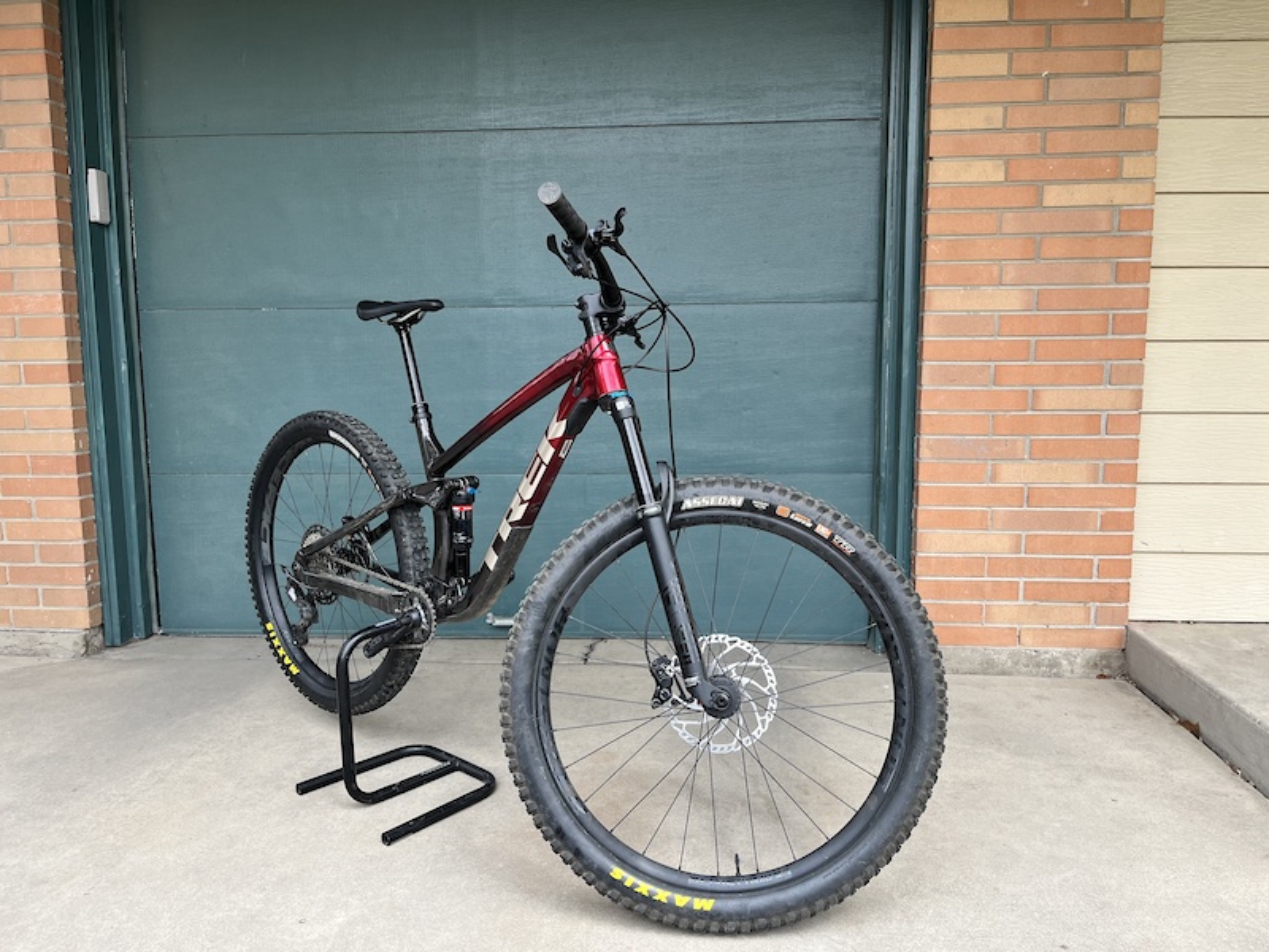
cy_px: 476
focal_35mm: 26
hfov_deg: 67.3
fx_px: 953
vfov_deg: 53.1
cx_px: 634
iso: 50
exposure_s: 1/304
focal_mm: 5.1
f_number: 1.6
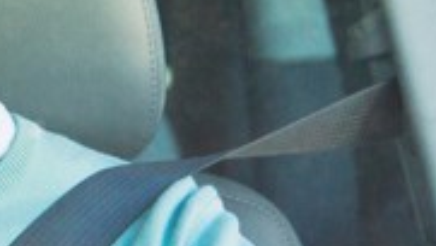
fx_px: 11682
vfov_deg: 1.2
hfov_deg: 2.1
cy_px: 43
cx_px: -662
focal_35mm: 1010
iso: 320
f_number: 3.5
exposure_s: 1/320
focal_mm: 170
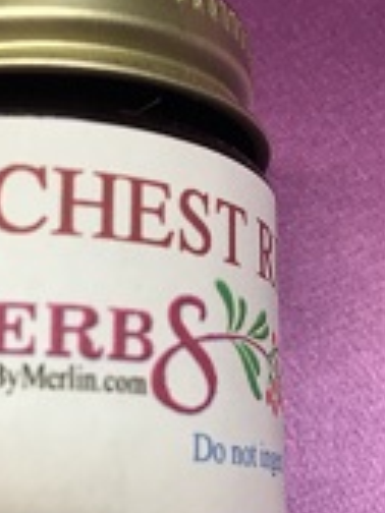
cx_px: 73
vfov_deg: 31.3
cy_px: 360
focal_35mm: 61
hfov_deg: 23.6
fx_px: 905
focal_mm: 4.15
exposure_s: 1/30
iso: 64
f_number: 2.2
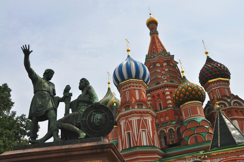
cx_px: 122
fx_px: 223
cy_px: 81
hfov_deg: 57.3
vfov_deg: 39.9
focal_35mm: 33
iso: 200
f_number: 11
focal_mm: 22
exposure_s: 1/500
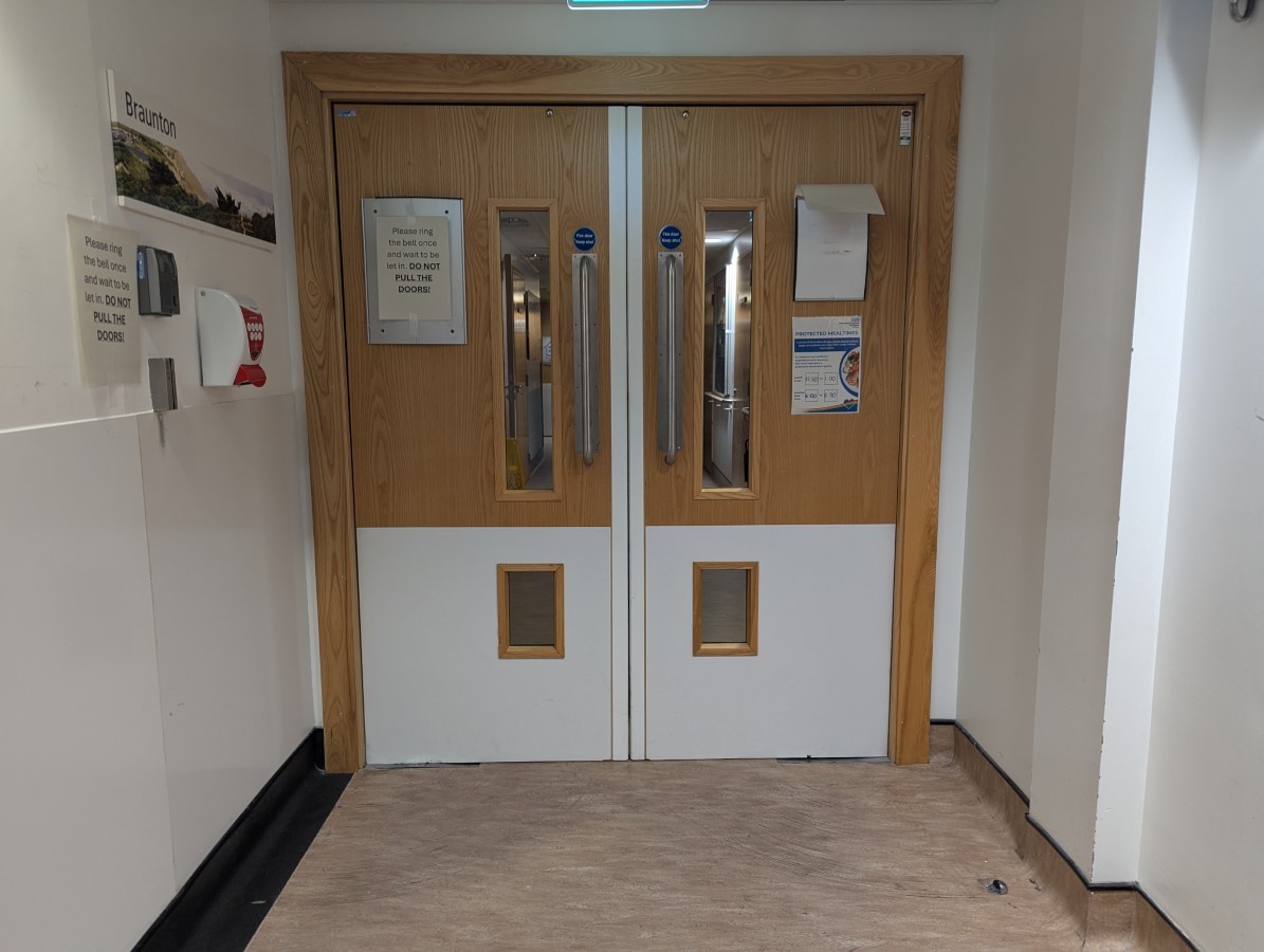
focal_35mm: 24
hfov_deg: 71.5
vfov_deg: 56.9
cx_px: 632
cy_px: 476
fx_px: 878
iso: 68
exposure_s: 1/33.3
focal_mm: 6.81
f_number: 1.85
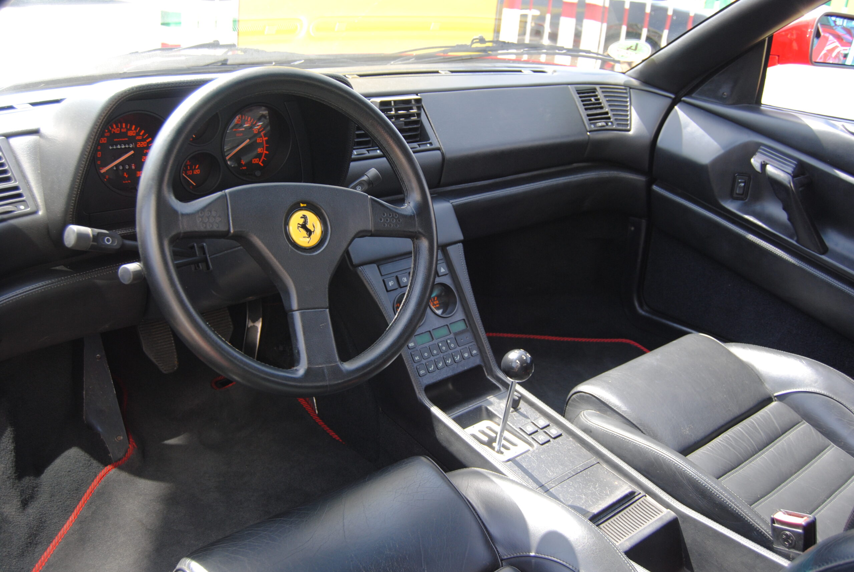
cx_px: 427
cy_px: 286
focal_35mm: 33
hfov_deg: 57.2
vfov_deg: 40.1
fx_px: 784
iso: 200
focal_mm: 22
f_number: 5
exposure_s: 1/100
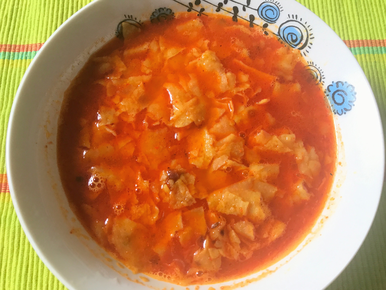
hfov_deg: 63.4
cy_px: 145
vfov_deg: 49.7
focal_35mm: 28
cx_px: 193
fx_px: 312
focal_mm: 3.99
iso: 32
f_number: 1.8
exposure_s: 1/33
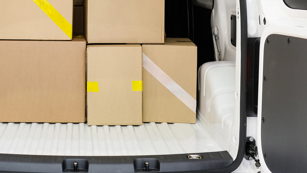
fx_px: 537
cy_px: 16
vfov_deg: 18.0
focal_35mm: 66
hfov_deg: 31.2
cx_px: 67
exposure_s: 1/50
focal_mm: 23
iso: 640
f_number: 2.8
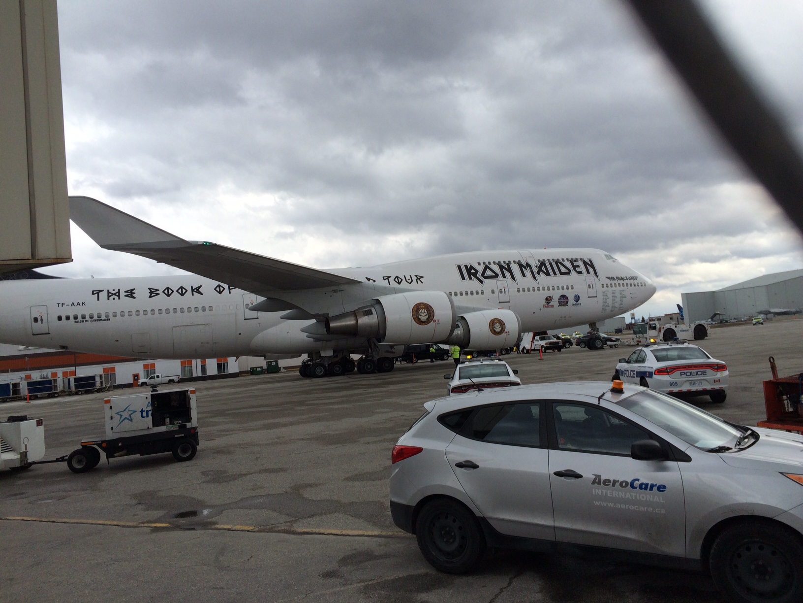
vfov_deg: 48.2
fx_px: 673
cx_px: 402
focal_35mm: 29
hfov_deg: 61.7
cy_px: 302
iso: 32
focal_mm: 4.15
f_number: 2.2
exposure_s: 1/1786
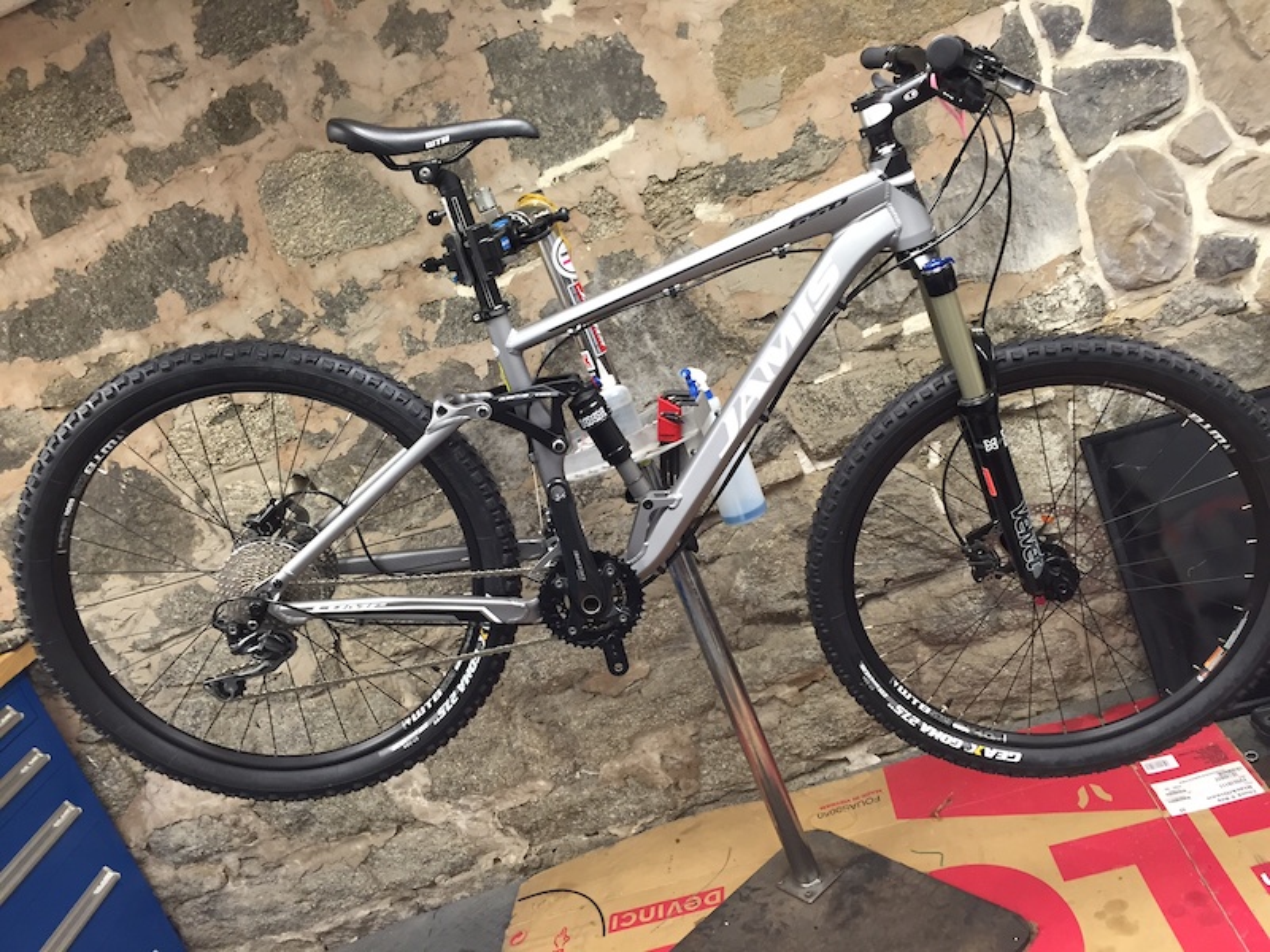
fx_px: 1064
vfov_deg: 48.2
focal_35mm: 29
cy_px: 476
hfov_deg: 61.7
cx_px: 635
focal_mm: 4.15
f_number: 2.2
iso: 80
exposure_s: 1/30
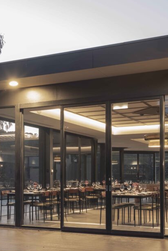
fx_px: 434
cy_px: 174
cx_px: 17
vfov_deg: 32.0
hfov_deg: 21.4
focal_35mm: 62
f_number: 8
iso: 320
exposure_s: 5
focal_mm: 32
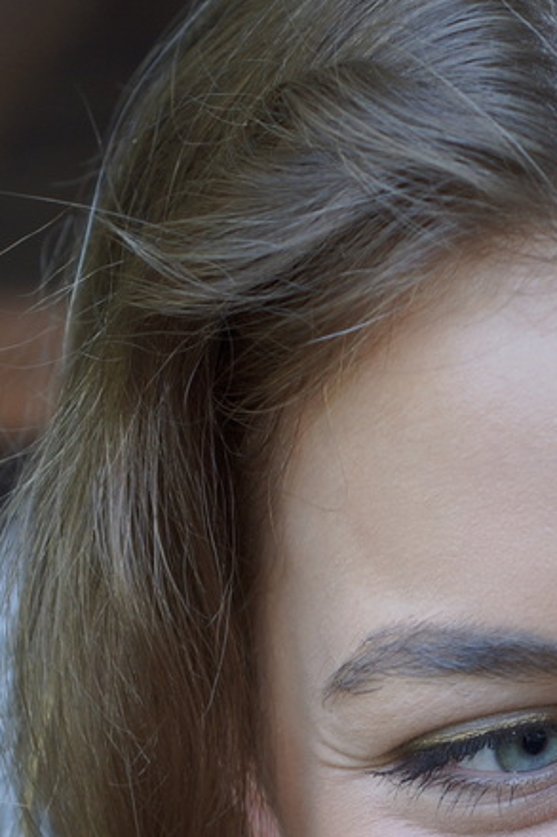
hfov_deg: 5.0
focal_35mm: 273
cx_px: 573
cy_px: 1039
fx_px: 6340
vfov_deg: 7.5
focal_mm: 50
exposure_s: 1/45
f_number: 4
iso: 100
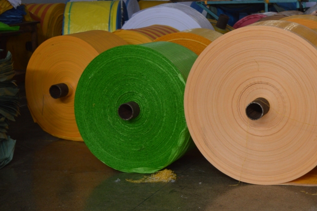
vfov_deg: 13.9
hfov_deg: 20.6
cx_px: 251
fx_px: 862
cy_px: 88
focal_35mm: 98
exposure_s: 1/100
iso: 400
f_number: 5
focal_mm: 40
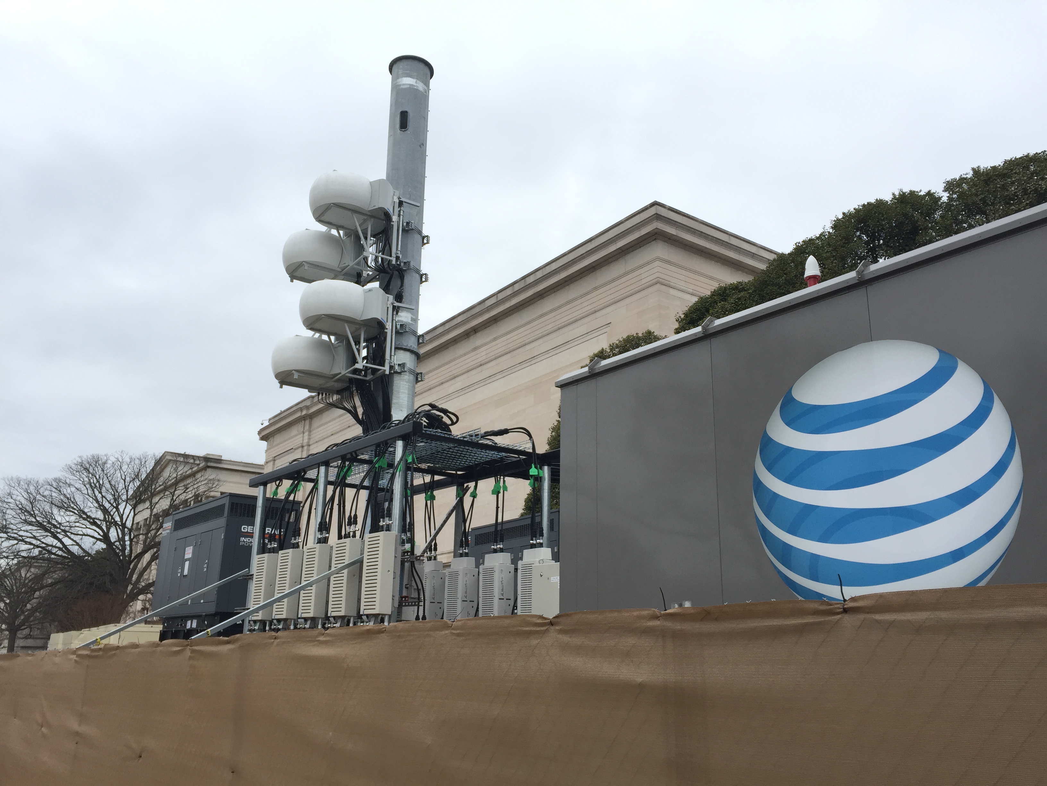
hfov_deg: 61.7
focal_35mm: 29
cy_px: 393
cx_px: 524
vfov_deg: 48.2
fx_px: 877
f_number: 2.2
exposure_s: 1/273
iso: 32
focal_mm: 4.15
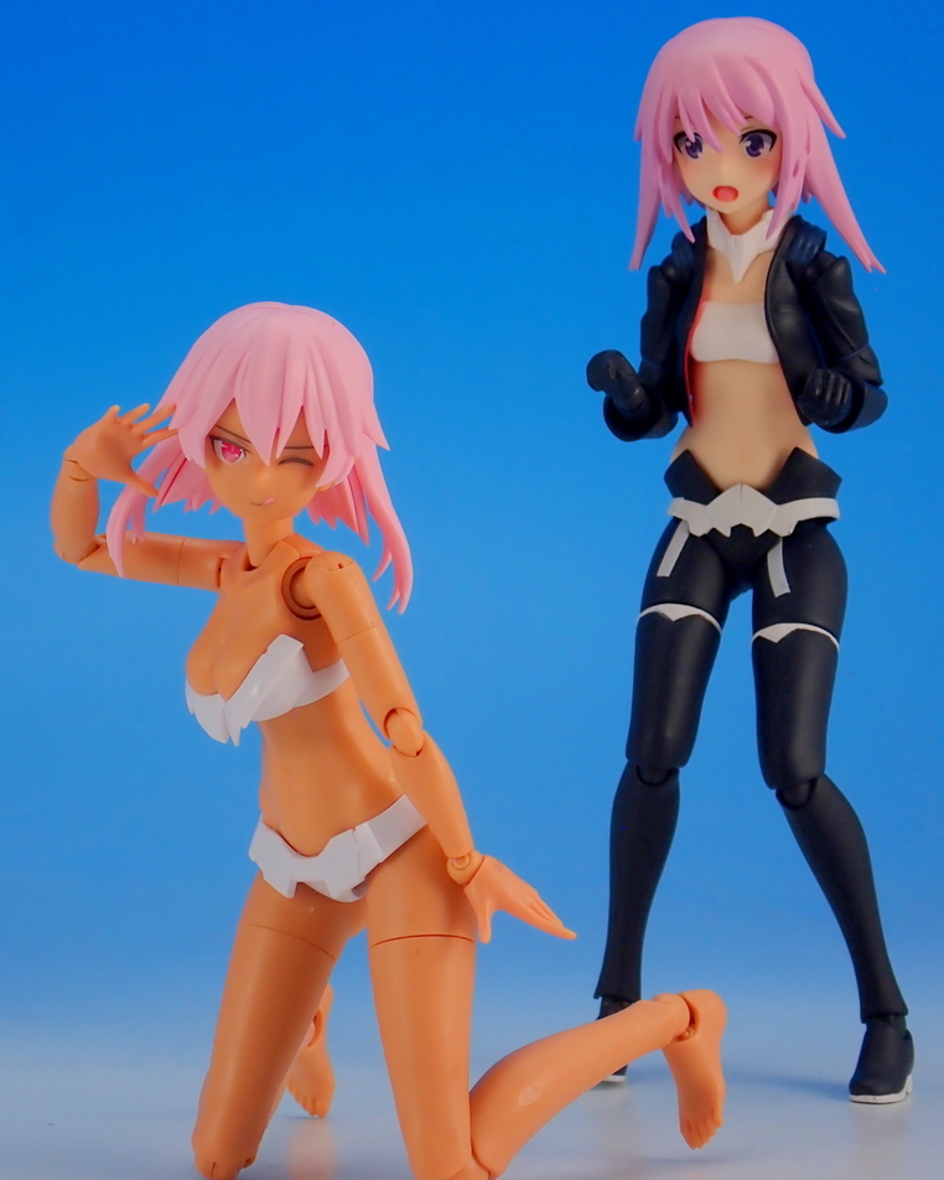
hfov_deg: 14.7
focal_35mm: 105
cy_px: 606
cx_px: 474
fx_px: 3666
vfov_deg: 18.3
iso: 100
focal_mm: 18
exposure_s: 1/2
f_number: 18
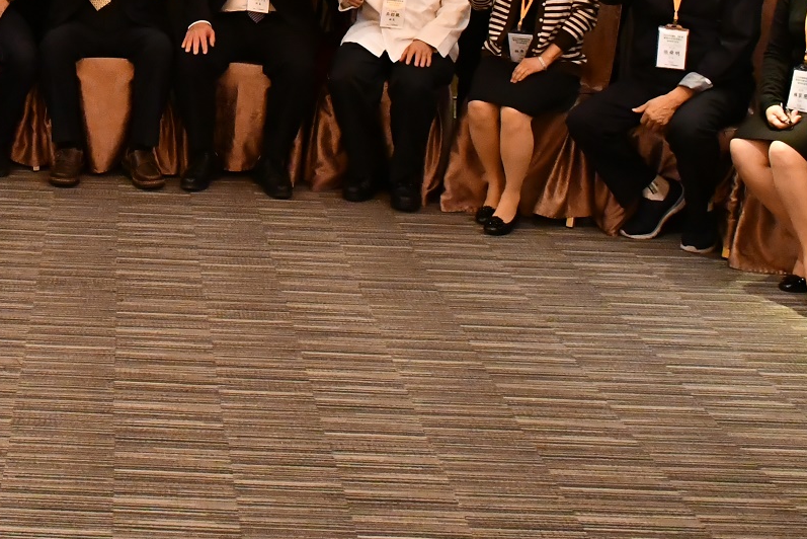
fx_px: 1480
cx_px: 114
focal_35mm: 66
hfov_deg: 29.5
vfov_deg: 19.5
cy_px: -100
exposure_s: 1/125
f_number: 5.6
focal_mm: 18
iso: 5600
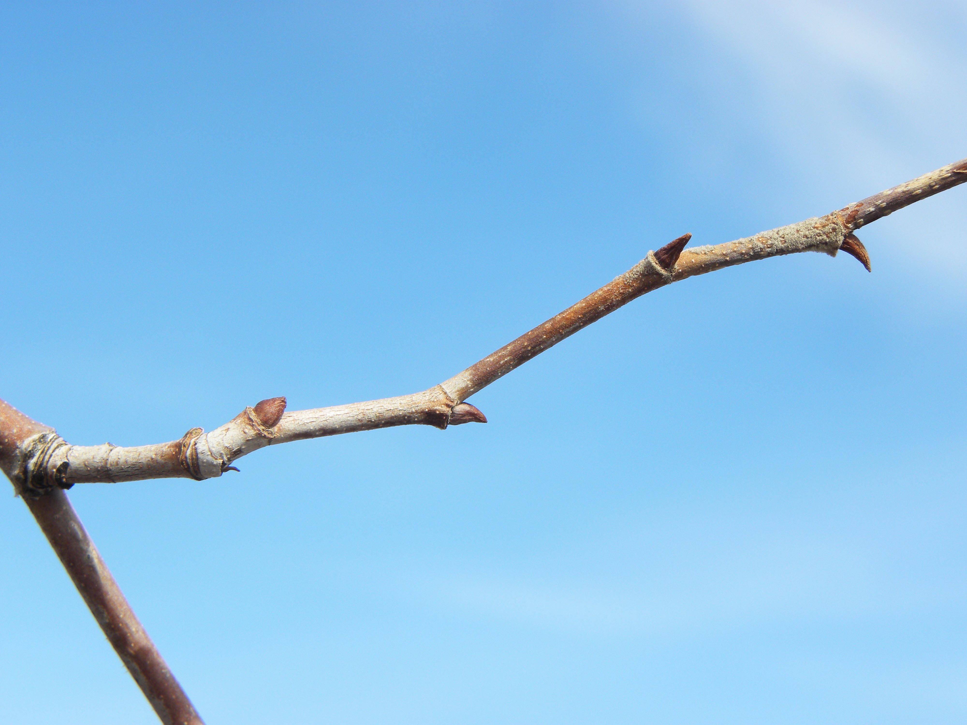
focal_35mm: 85
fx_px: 2374
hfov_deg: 23.0
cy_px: 362
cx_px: 484
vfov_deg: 17.4
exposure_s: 1/286
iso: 64
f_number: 5
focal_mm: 15.1
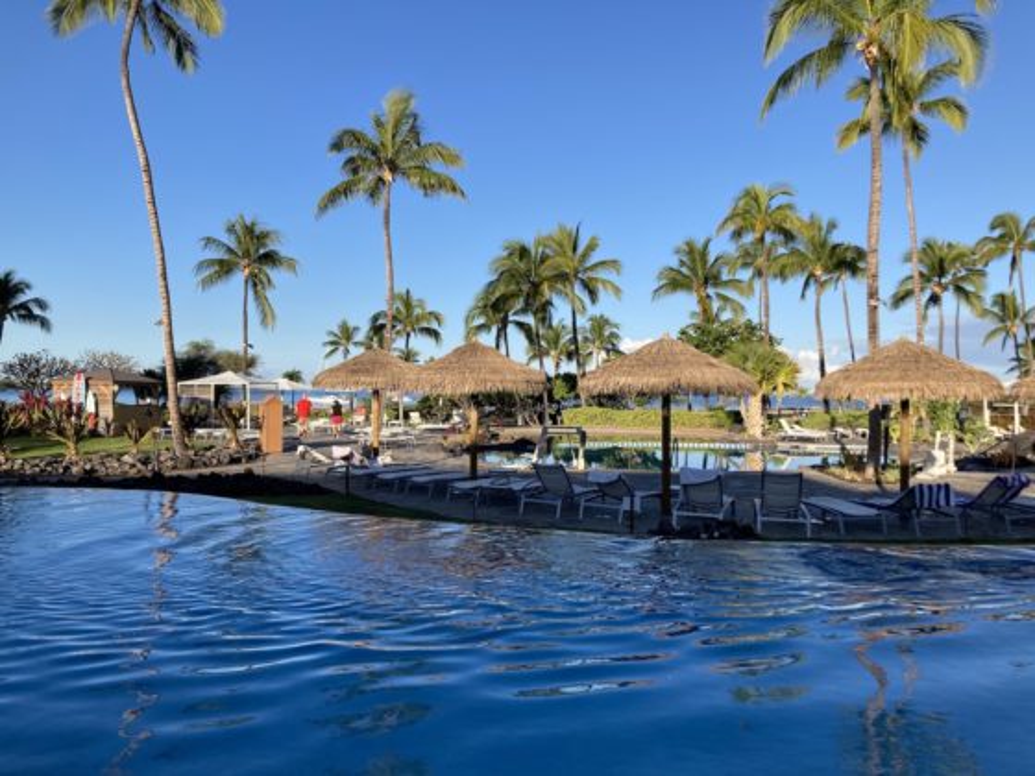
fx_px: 837
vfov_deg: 49.7
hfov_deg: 63.4
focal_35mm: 28
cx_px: 518
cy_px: 388
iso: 20
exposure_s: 1/1715
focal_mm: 3.99
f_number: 1.8
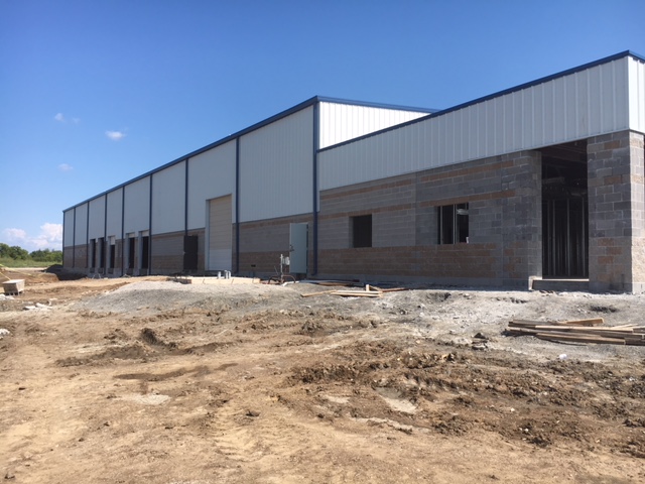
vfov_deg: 48.2
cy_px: 242
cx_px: 322
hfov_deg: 61.7
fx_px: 540
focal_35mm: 29
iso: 25
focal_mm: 4.15
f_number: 2.2
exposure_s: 1/1374
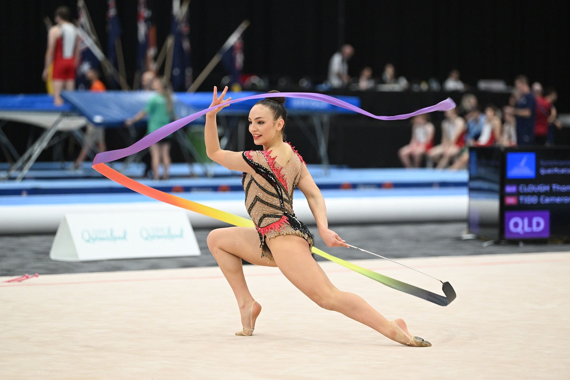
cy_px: 189
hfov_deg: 13.4
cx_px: 288
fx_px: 2422
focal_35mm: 153
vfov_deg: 9.0
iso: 5000
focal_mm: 150
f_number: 2.8
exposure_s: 1/1000
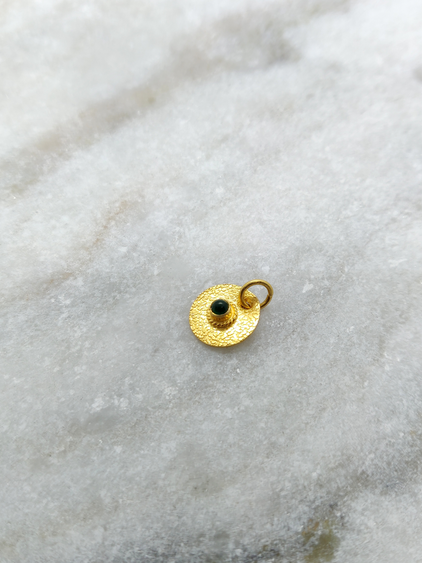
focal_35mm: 25
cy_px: 282
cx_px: 211
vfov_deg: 69.4
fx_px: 406
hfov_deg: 54.9
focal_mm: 4.25
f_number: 1.7
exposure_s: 1/118
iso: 100
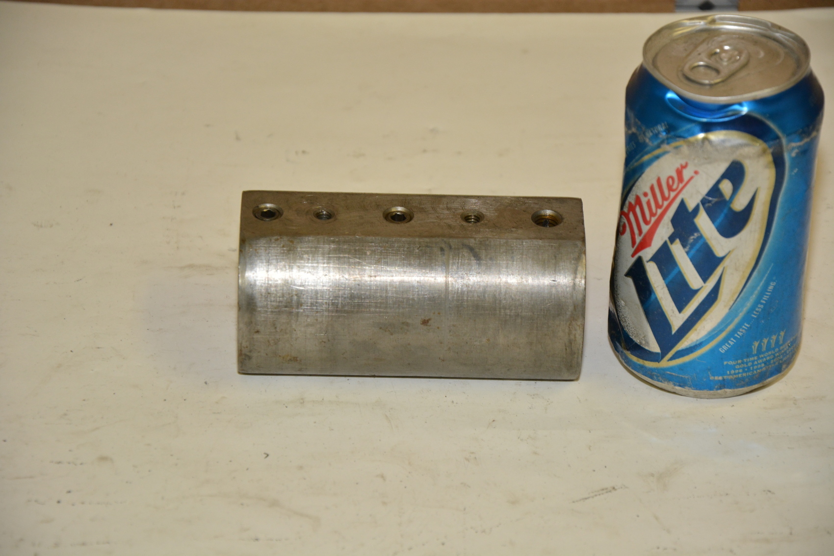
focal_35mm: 158
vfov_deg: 8.7
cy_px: 278
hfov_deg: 13.0
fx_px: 3649
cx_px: 417
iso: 800
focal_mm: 105
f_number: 7.1
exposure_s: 1/60
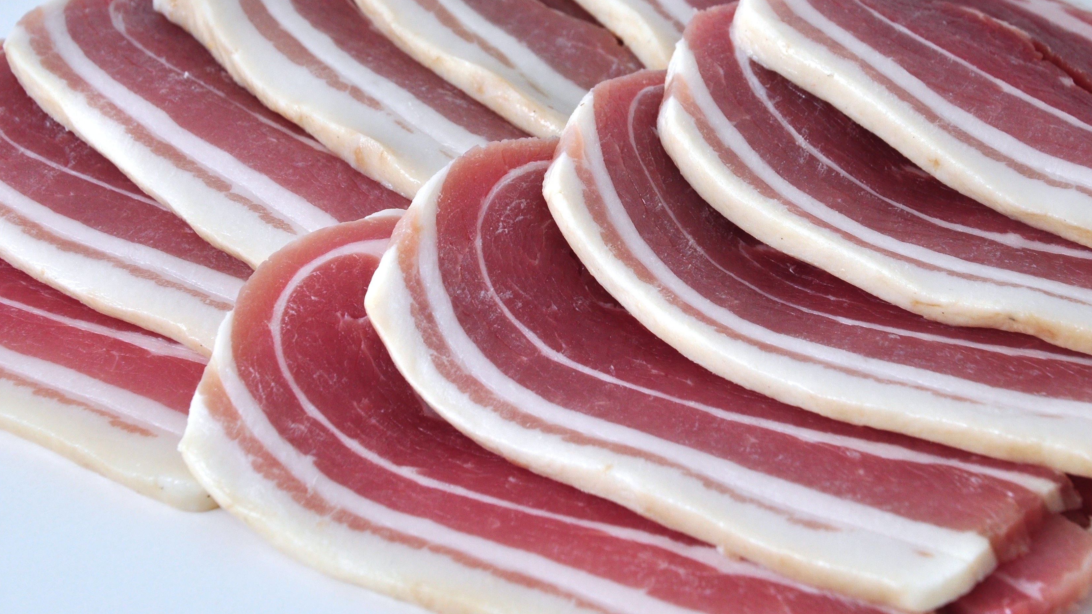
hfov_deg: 15.1
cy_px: 182
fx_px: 4111
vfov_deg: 8.5
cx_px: 638
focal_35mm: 142
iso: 320
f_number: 13
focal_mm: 70
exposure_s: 1/60
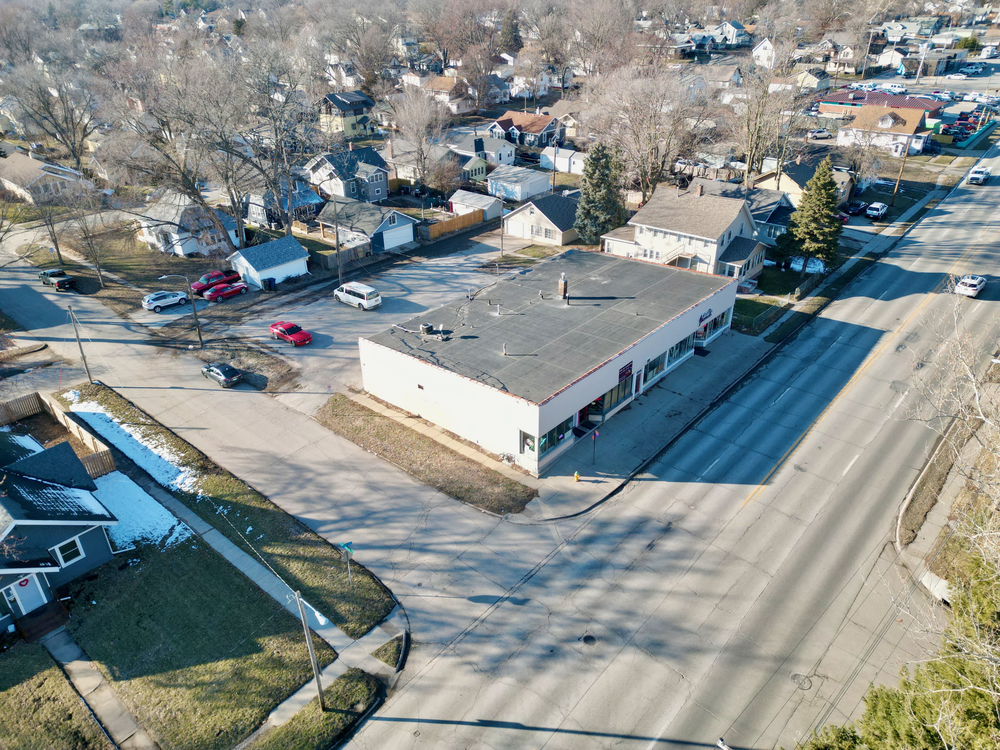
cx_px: 500
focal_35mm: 24
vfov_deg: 56.8
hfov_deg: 71.6
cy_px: 375
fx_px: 693
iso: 200
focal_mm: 6.72
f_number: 1.7
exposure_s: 1/1250
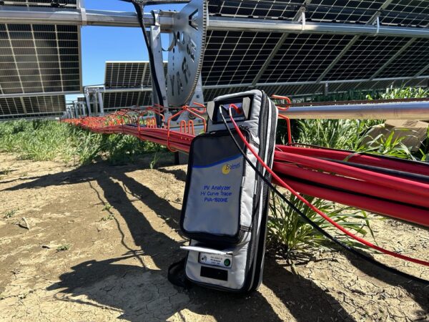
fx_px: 322
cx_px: 214
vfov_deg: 53.1
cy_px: 161
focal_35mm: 26
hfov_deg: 67.3
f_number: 1.5
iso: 50
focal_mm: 5.7
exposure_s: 1/1531
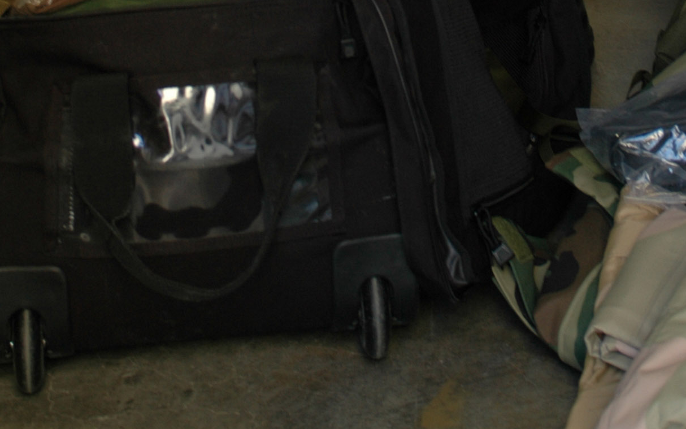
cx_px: 466
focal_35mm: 106
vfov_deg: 11.4
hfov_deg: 19.6
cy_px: -361
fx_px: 1982
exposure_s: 1/60
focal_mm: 28
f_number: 4
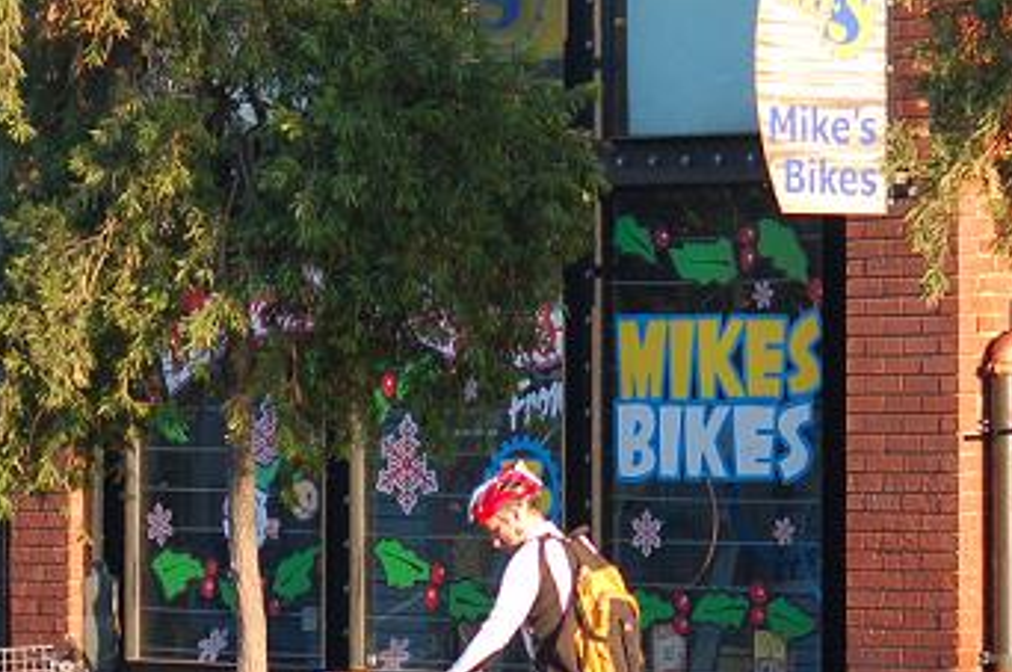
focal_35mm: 169
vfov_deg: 8.1
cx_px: 465
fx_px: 4744
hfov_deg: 12.2
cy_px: 512
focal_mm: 70
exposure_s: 1/400
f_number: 5
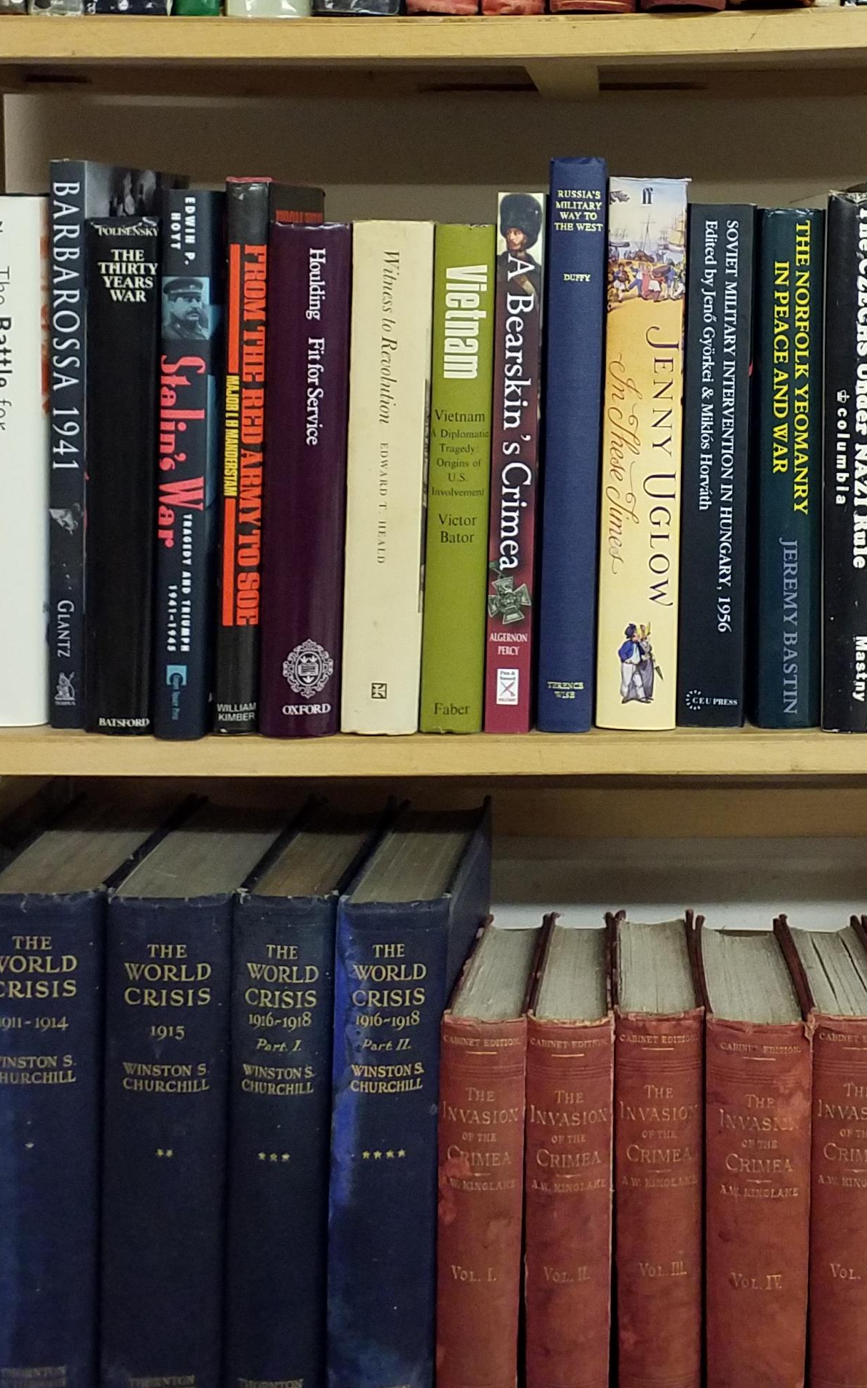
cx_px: 560
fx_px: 1815
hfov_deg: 26.7
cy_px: 292
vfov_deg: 40.3
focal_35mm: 48
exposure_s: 1/33
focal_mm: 3.6
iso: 200
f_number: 1.9
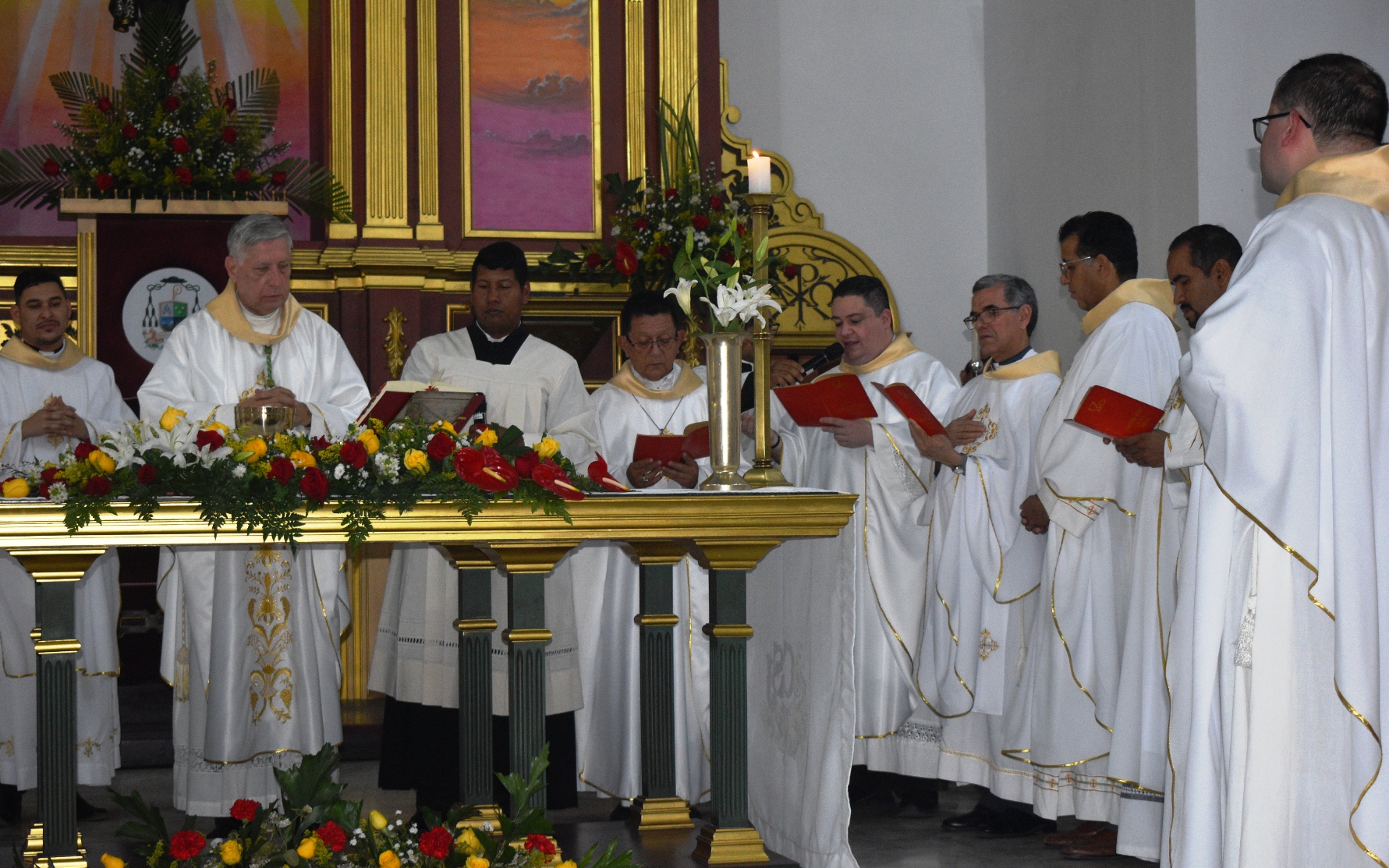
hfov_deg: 29.0
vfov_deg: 18.3
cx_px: 695
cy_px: 415
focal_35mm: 71
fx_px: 2688
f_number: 5.3
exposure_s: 1/125
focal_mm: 46
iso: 1250
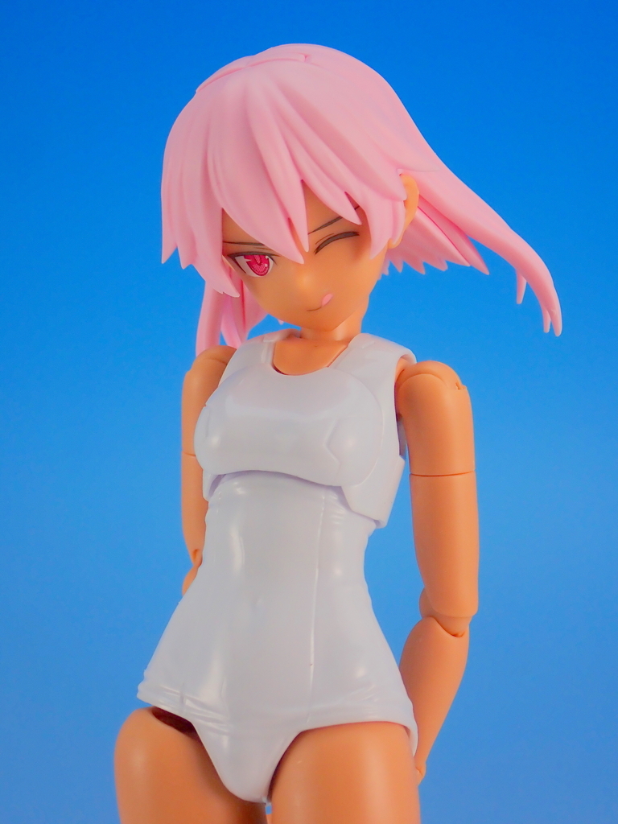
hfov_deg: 16.8
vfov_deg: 22.3
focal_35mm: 88
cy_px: 412
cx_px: 309
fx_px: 2095
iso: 100
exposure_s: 1/50
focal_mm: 15.66
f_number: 4.5
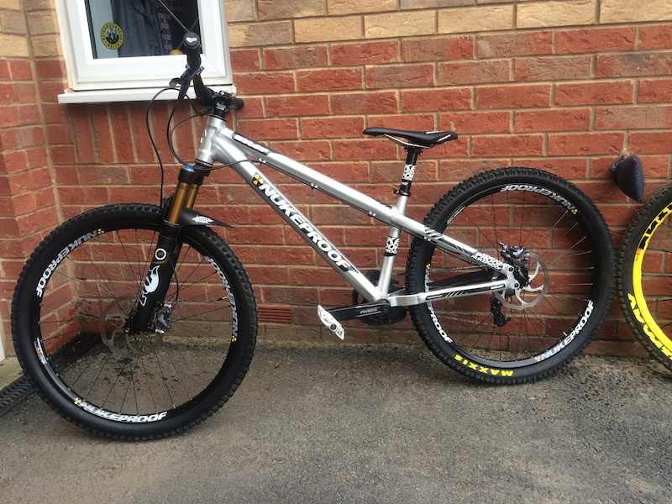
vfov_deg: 48.2
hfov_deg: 61.7
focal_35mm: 29
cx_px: 336
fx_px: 563
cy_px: 252
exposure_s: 1/100
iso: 64
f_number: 2.2
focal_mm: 4.15
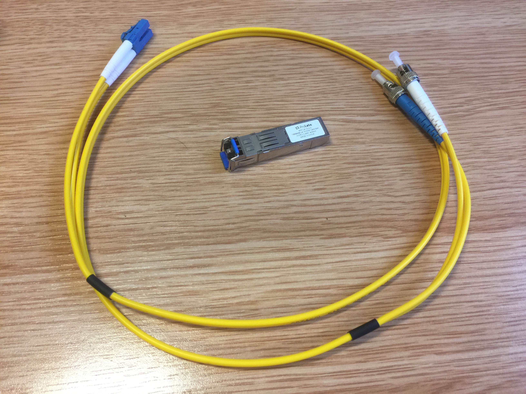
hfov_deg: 61.7
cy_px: 197
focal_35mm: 29
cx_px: 263
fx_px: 441
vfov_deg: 48.2
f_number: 2.2
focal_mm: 4.15
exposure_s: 1/33
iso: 50
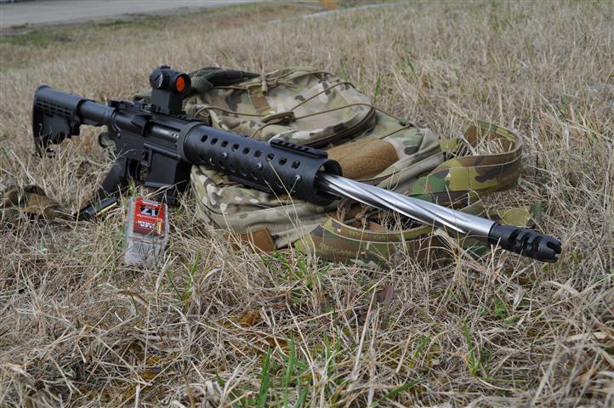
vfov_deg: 39.9
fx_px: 562
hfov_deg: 57.3
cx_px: 307
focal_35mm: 33
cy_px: 204
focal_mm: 22
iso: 200
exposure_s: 1/320
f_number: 9
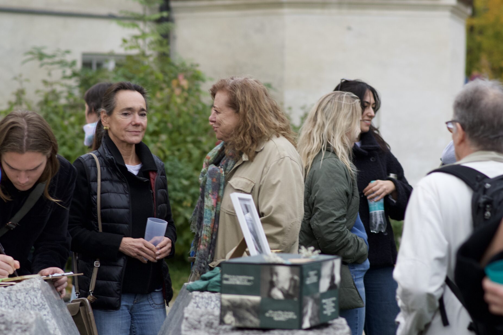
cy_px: 177
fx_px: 1969
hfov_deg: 14.6
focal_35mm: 141
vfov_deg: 9.7
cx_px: 270
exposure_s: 1/125
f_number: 3.2
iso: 1000
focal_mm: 85
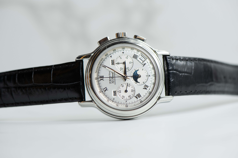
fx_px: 694
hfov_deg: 19.5
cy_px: 79
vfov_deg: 13.0
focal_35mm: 105
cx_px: 119
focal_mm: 105
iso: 640
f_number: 9
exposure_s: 1/250
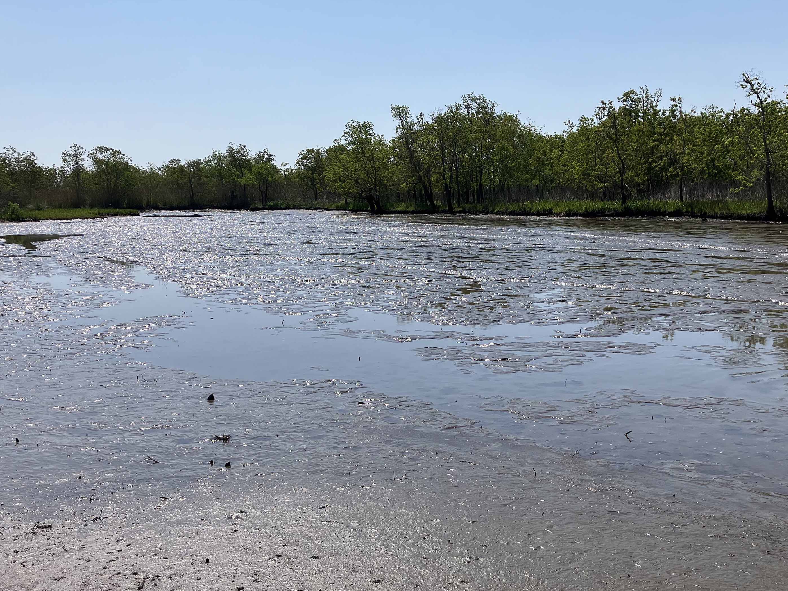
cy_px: 389
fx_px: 911
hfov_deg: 46.7
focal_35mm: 40
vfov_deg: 35.6
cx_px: 440
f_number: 1.8
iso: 32
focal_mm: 3.99
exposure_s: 1/4425
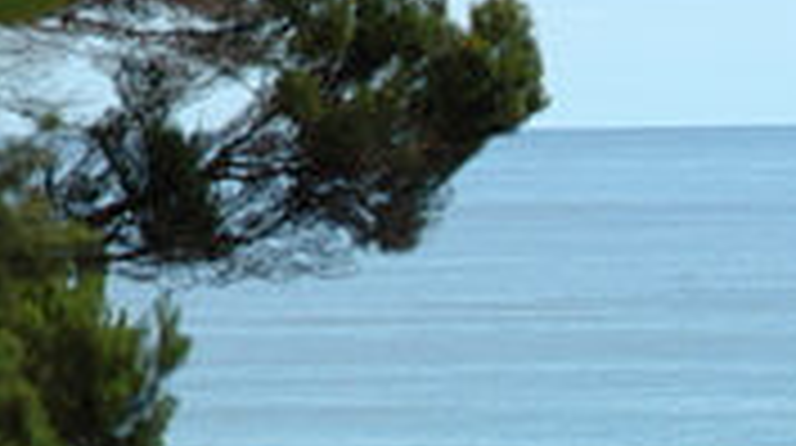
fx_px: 6555
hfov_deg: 6.9
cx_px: 1012
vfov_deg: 3.9
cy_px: 644
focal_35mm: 311
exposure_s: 1/500
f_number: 9
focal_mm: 70
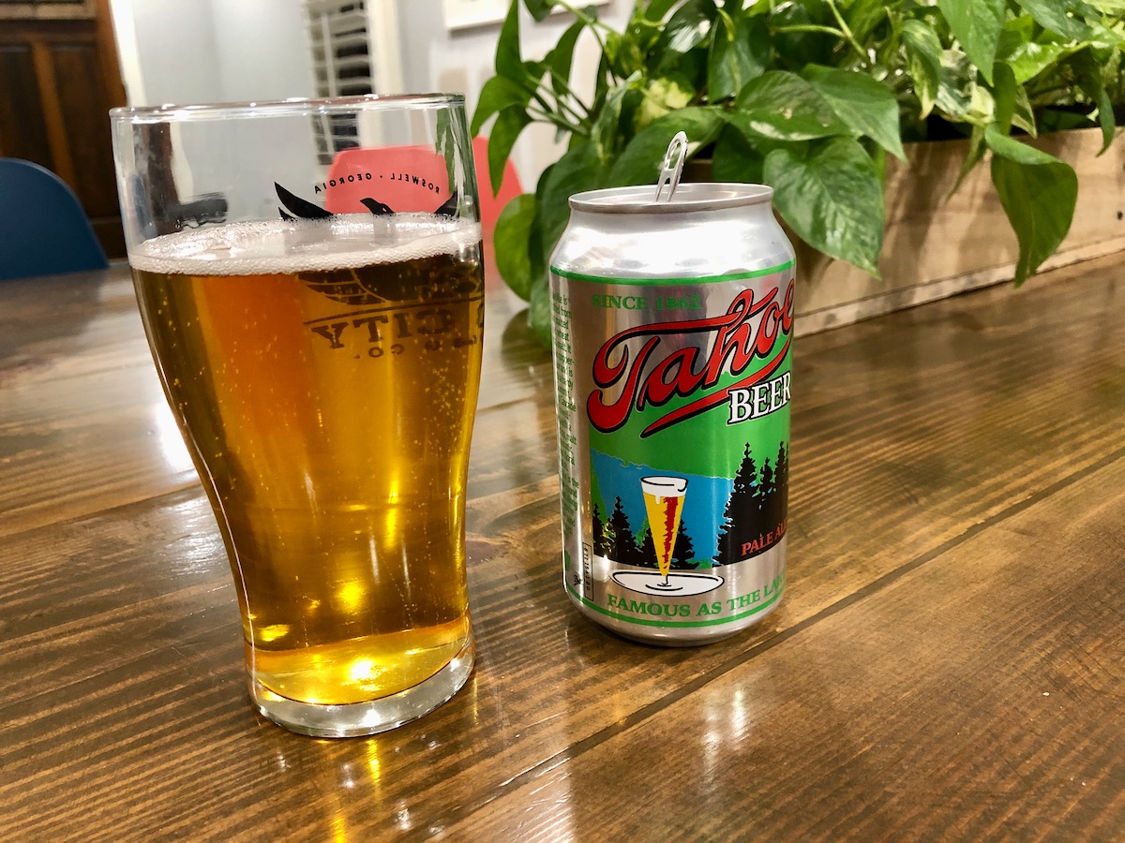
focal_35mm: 28
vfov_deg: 49.7
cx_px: 562
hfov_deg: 63.4
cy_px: 422
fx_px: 910
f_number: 1.8
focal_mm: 4
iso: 80
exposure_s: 1/15
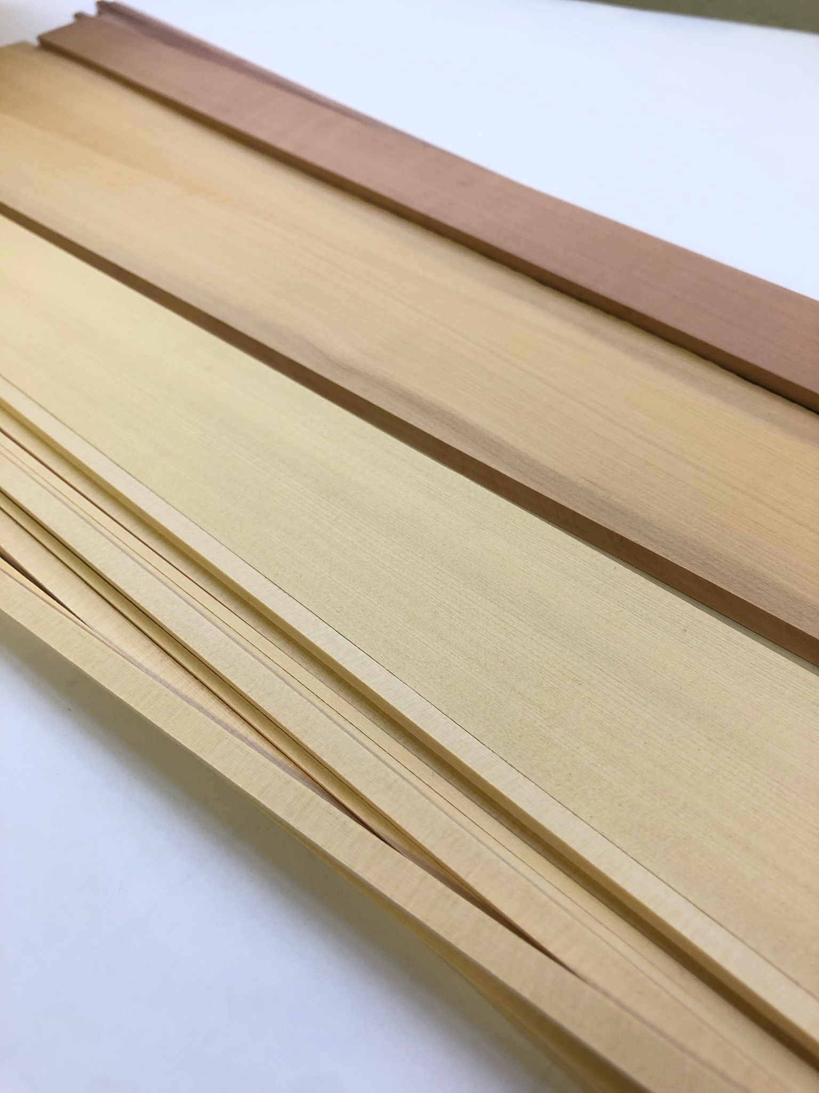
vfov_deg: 63.5
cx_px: 410
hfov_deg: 49.7
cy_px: 546
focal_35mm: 28
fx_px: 884
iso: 32
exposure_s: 1/50
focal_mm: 4
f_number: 1.8
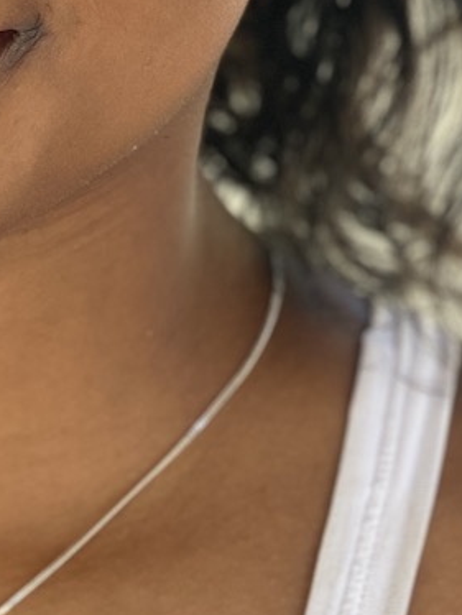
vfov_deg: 10.6
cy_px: -3
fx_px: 3288
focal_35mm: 185
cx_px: 14
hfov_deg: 8.0
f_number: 2
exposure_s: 1/122
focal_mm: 6
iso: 64
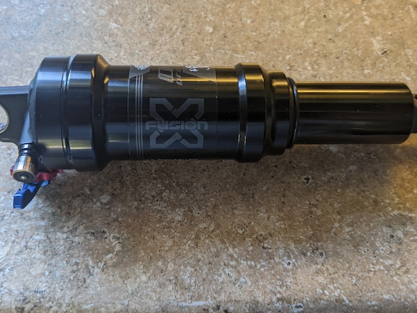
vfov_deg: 39.5
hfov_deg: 51.3
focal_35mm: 36
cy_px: 122
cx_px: 199
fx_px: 434
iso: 43
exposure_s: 1/24
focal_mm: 4.44
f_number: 1.8
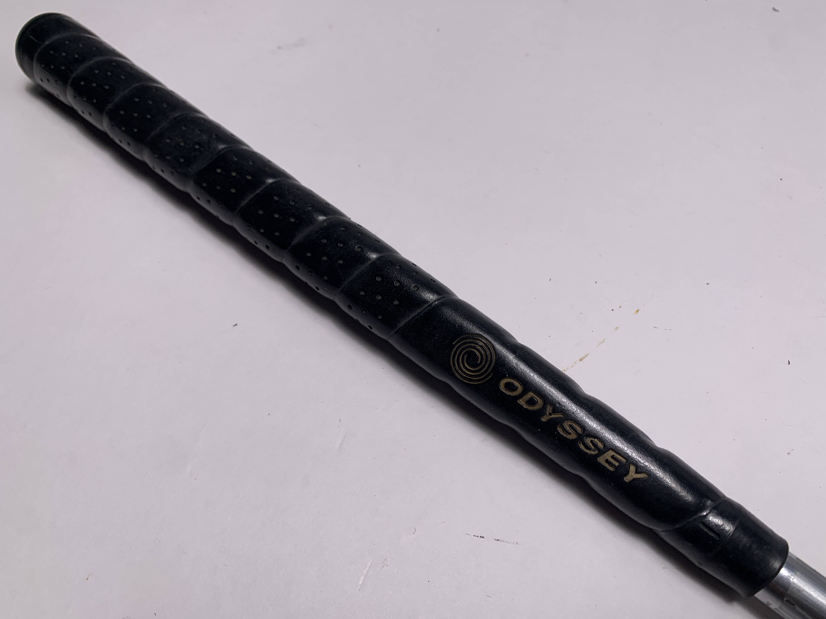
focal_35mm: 26
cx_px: 413
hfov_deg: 67.3
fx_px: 620
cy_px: 310
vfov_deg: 53.1
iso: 25
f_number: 1.8
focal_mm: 4.25
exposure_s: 1/410
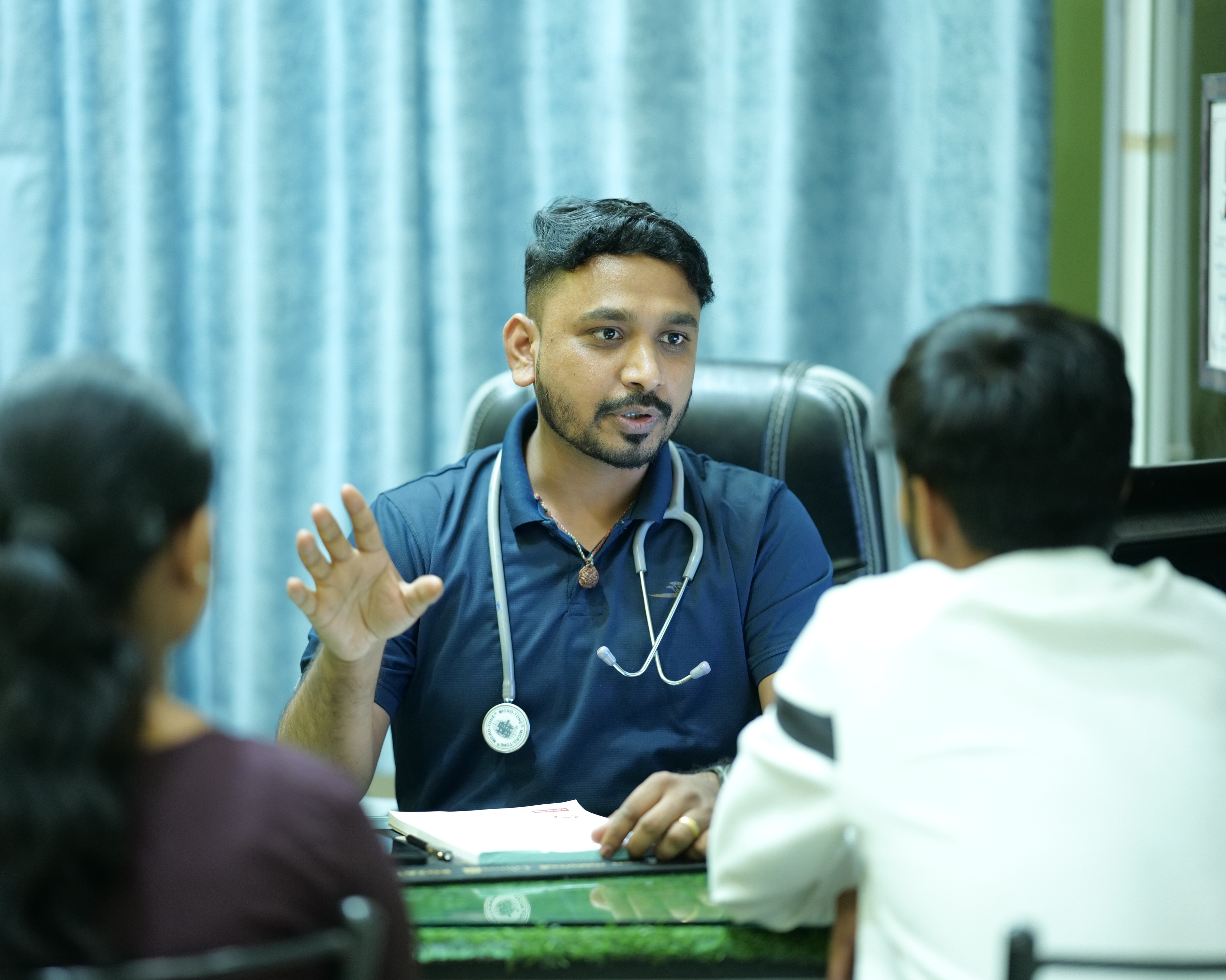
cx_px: 525
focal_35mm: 96
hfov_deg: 19.9
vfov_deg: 16.0
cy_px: 491
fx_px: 3483
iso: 2500
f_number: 1.4
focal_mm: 85
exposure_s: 1/125
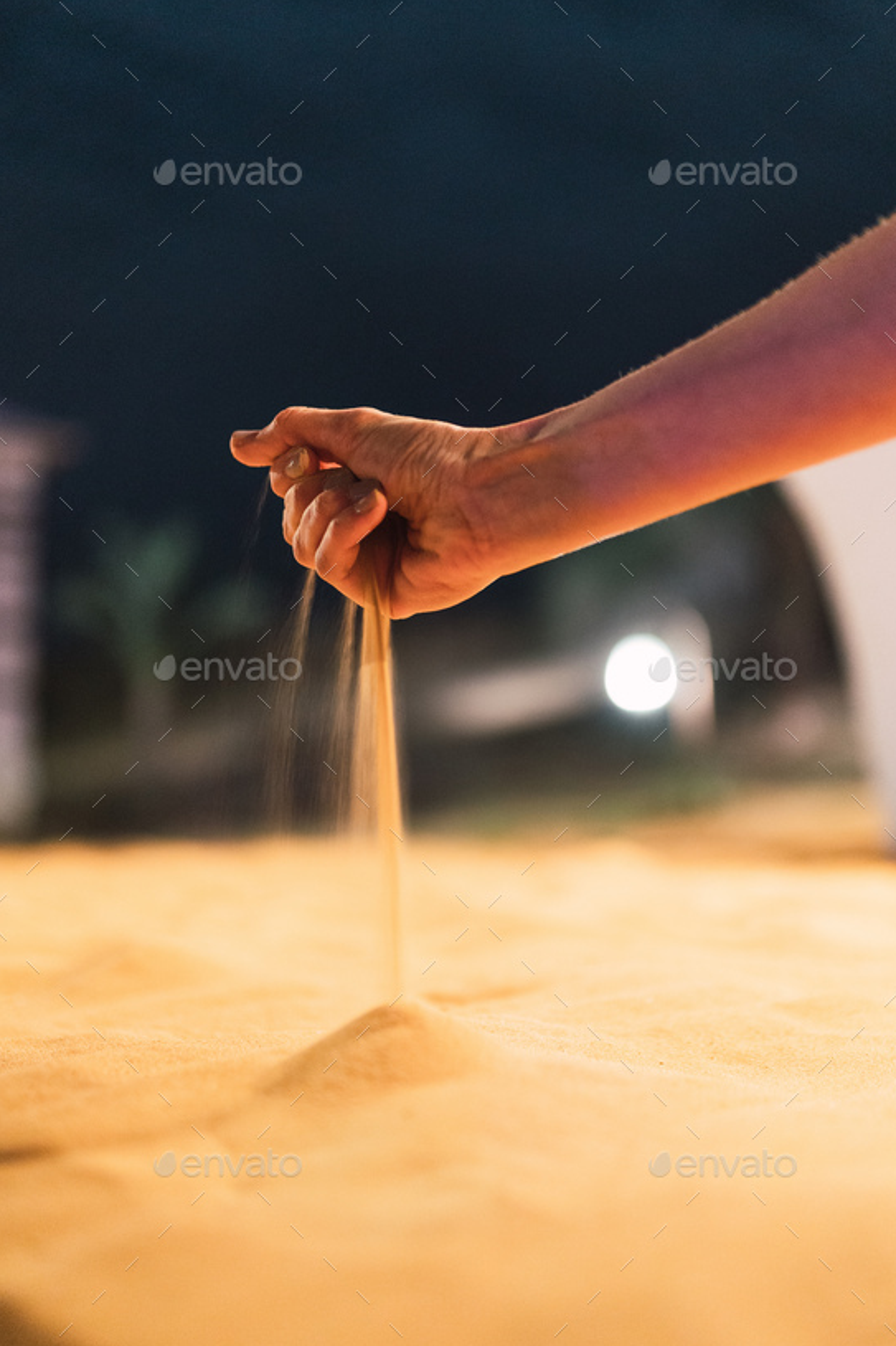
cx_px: 470
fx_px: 1419
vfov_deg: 50.7
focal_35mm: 38
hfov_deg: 35.0
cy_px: 656
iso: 3200
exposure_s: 1/60
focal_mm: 35
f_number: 1.4
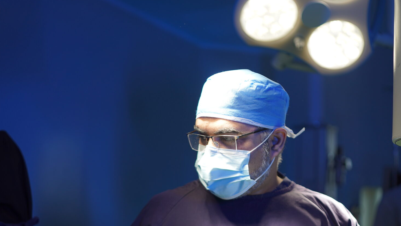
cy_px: 166
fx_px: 542
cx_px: 214
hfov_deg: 40.6
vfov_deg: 23.3
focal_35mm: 51
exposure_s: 1/160
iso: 100
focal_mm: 35
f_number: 1.4
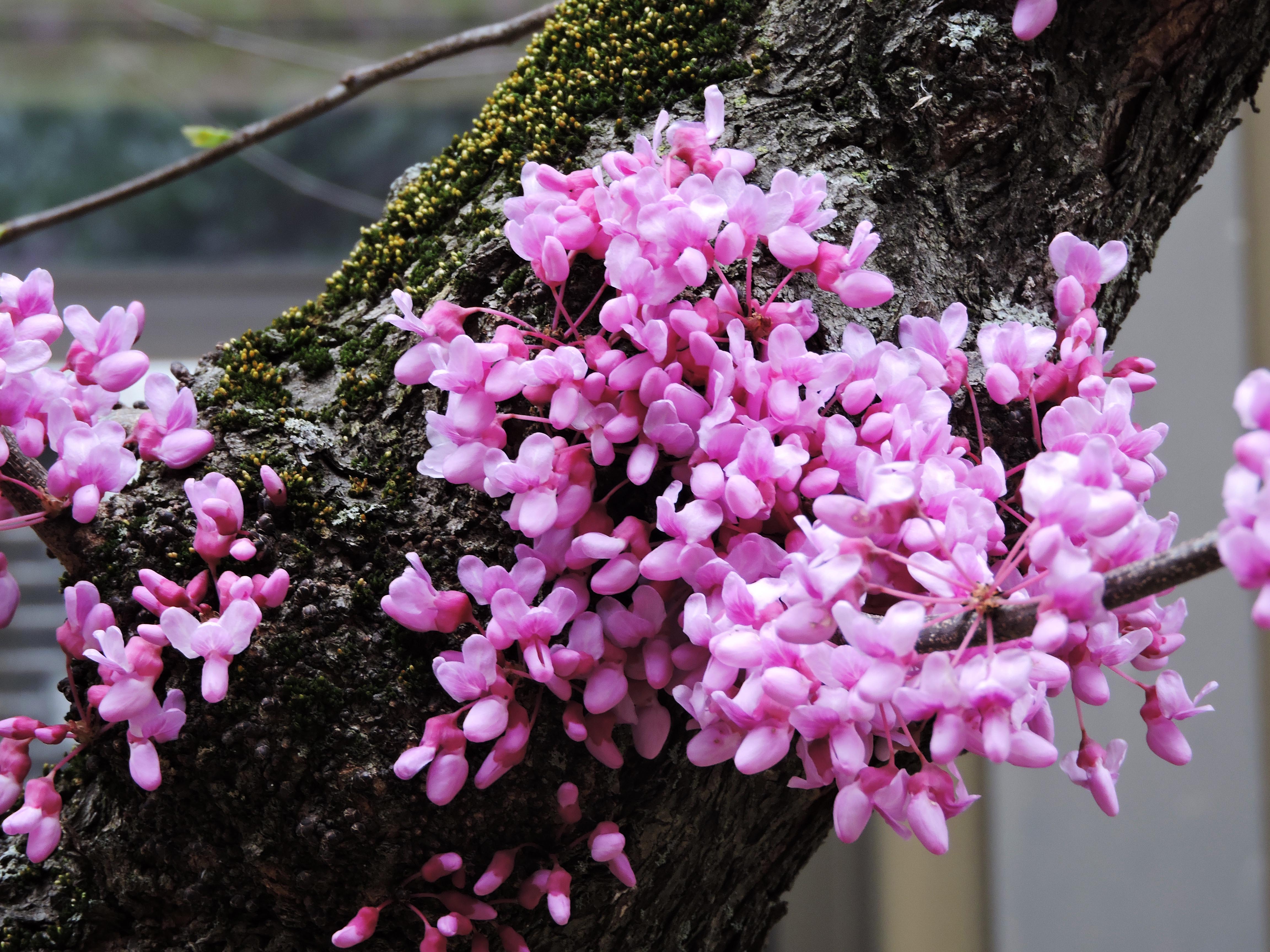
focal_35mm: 150
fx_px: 5503
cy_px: 476
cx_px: 635
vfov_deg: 9.9
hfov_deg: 13.2
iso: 140
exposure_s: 1/60
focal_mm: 26.9
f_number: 5.2
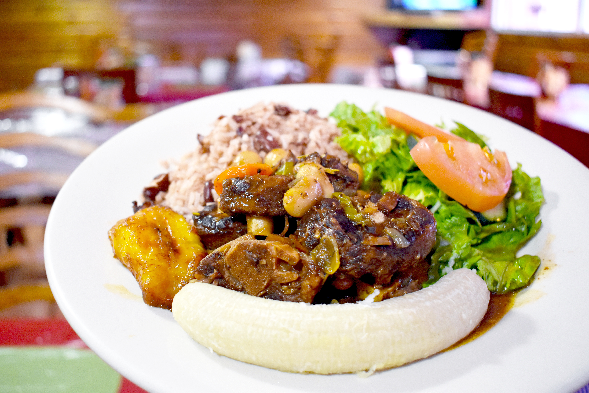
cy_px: 196
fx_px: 712
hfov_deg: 45.0
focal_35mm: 44
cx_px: 294
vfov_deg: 30.8
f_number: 4.2
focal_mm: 29
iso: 1800
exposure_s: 1/60
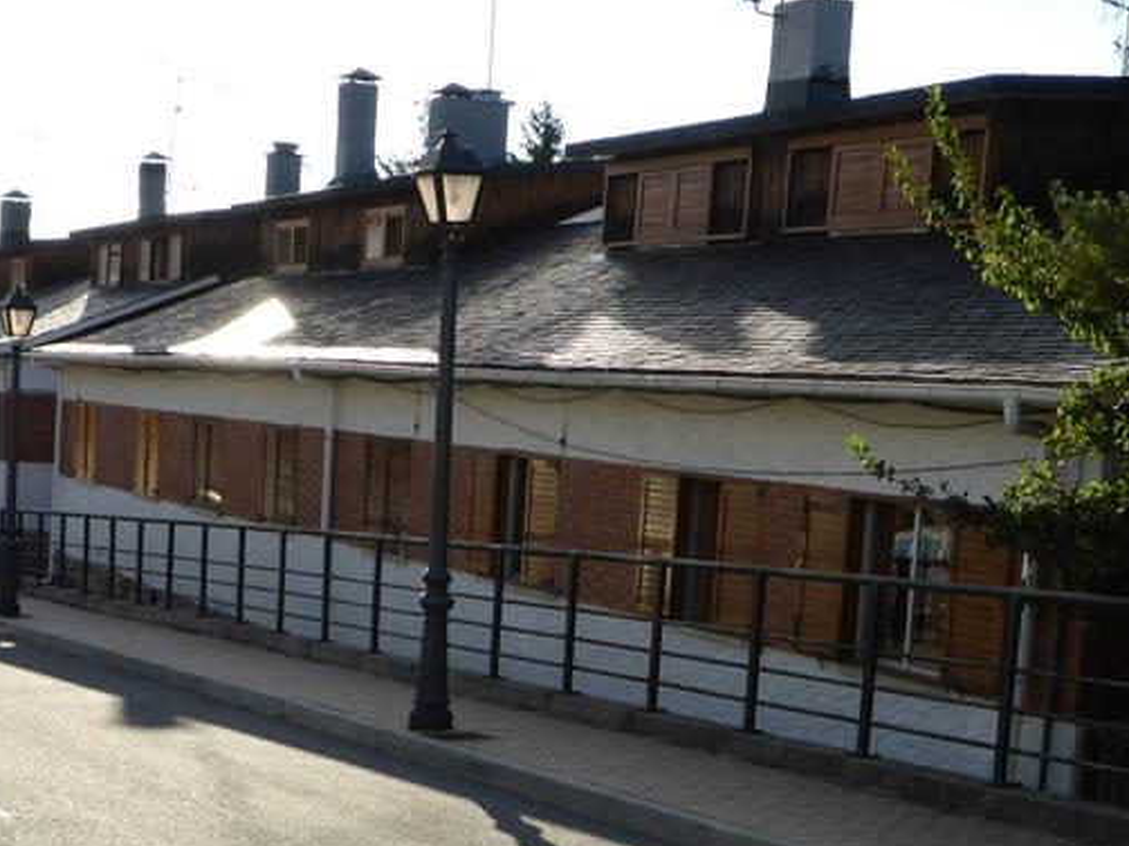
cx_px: 514
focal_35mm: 65
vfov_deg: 22.2
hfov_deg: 29.8
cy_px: 717
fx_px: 2119
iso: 100
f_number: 4
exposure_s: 1/400
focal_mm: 6.8
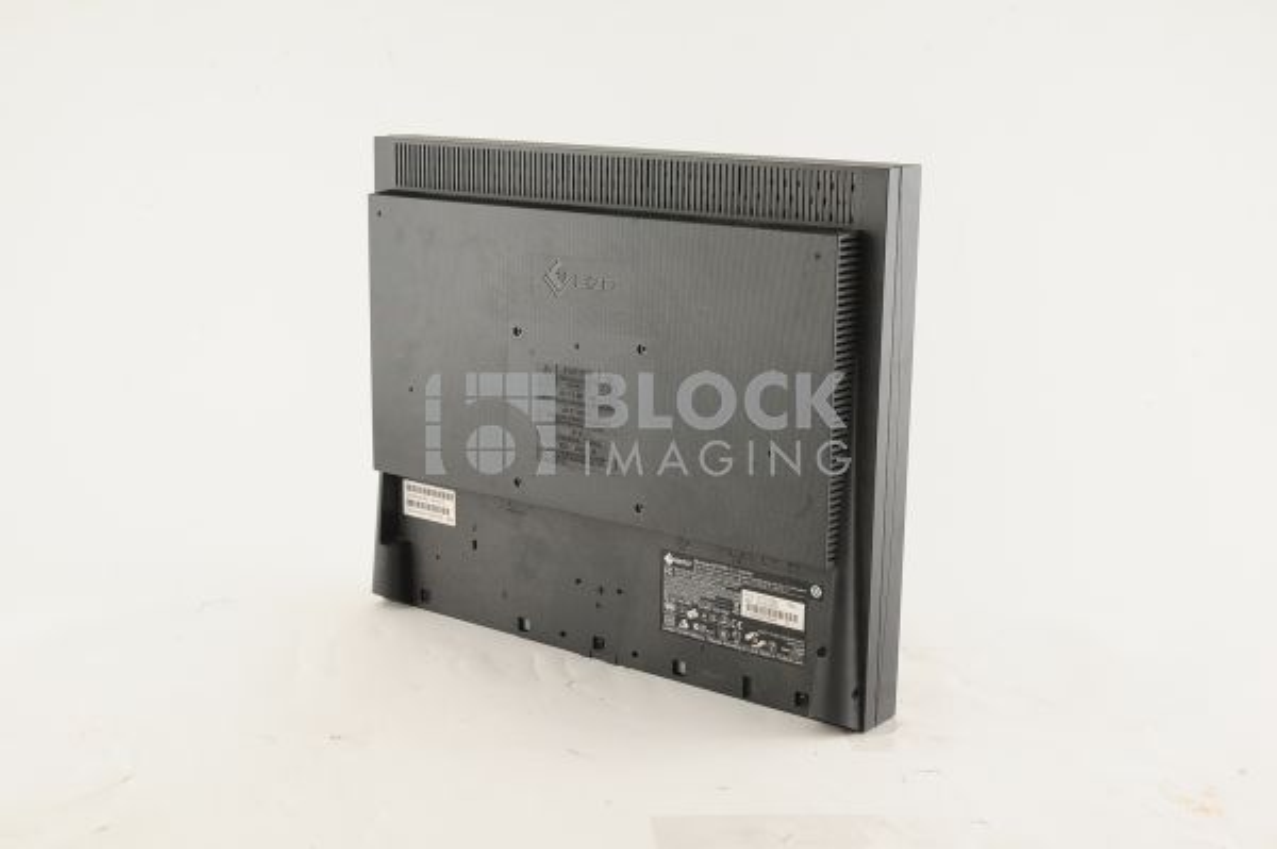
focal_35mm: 50
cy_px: 424
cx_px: 638
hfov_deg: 39.6
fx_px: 1772
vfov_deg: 26.9
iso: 1600
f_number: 11
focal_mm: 50
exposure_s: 1/125
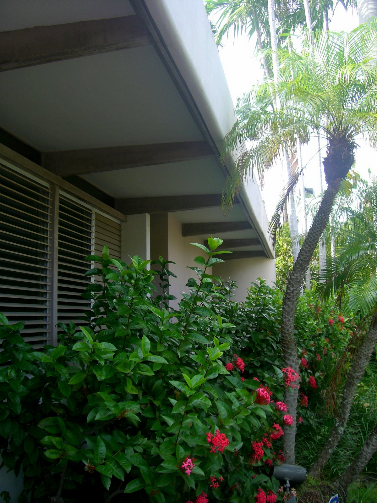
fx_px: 552
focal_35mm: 38
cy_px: 252
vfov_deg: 49.0
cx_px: 188
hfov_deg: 37.7
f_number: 2.7
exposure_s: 1/125
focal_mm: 6.2
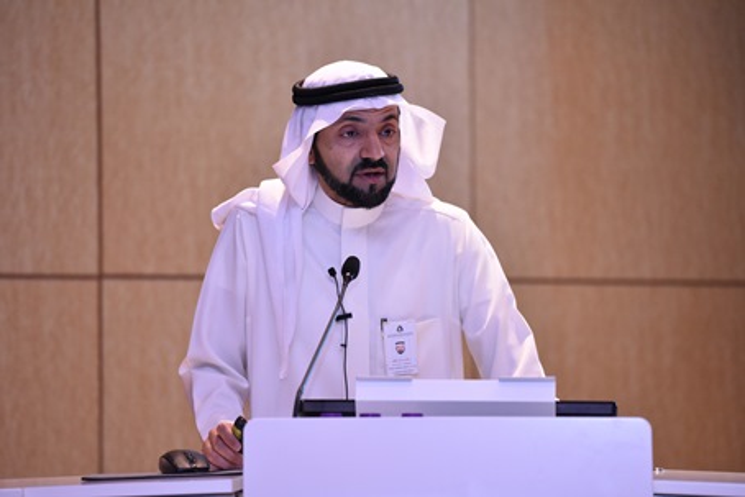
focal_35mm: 145
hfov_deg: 14.1
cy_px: 248
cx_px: 372
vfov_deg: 9.5
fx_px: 3001
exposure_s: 1/100
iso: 4000
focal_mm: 145
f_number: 4
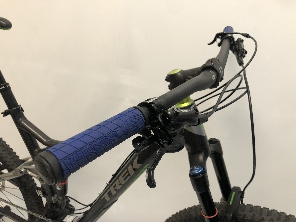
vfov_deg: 48.2
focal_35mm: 29
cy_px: 113
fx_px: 248
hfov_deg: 61.6
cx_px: 153
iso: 40
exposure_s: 1/17
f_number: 1.8
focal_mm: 4
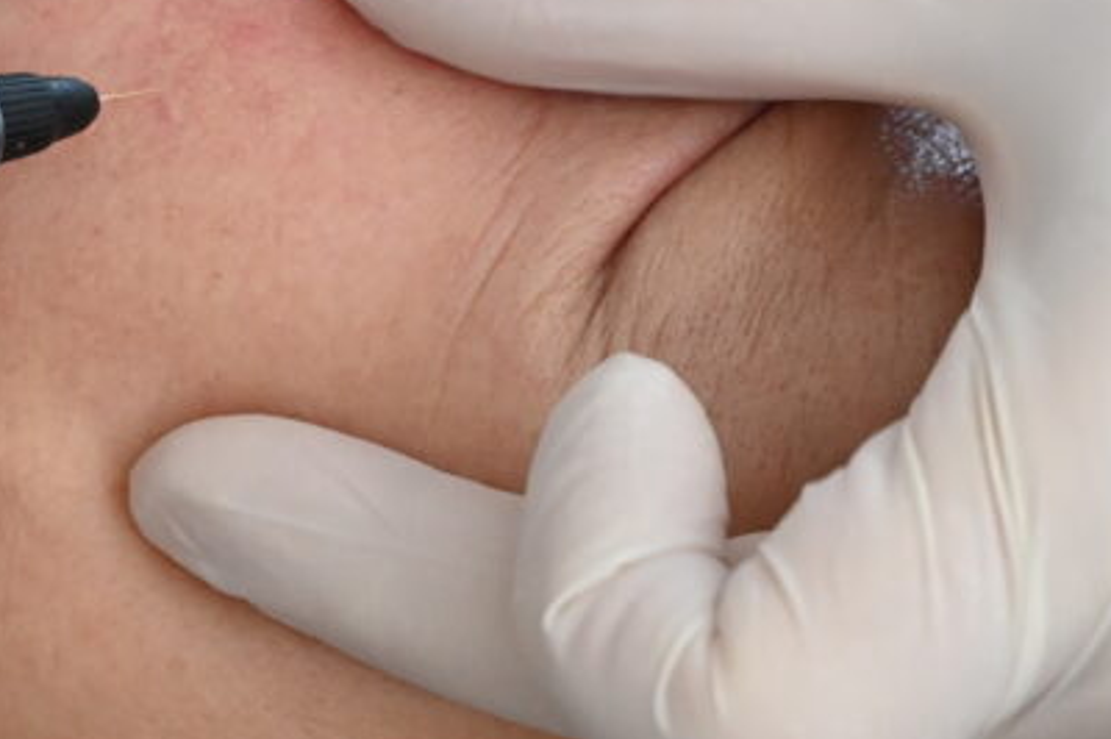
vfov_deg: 5.6
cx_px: 294
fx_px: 7585
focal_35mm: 246
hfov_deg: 8.4
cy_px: 578
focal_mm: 64
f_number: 4
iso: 2200
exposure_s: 1/125
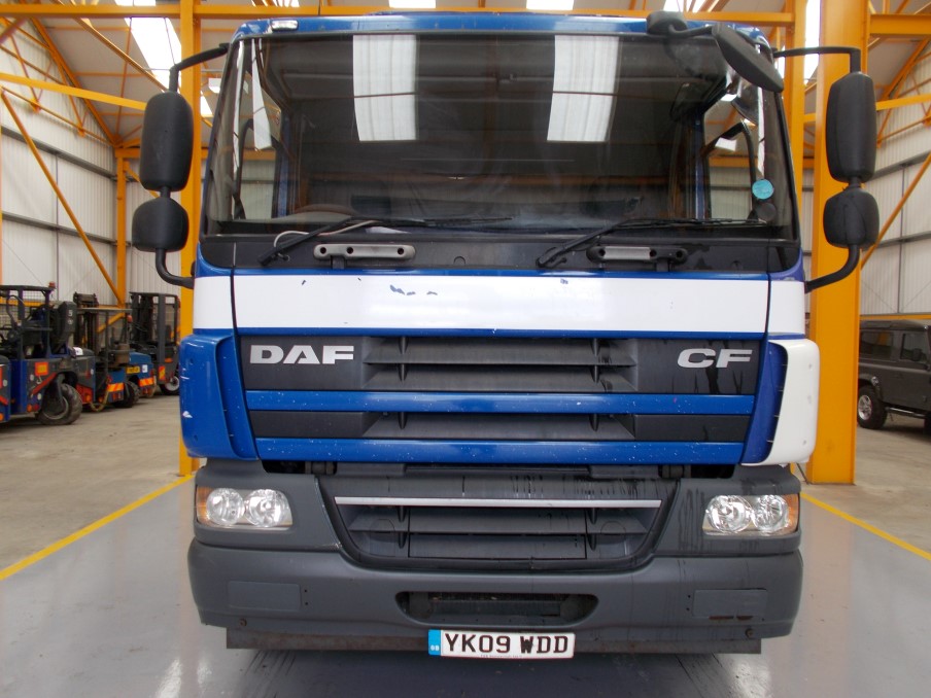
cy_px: 349
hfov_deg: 67.3
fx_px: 699
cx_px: 466
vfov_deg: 53.1
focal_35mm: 26
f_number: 3.2
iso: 80
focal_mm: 4.6
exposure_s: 1/30
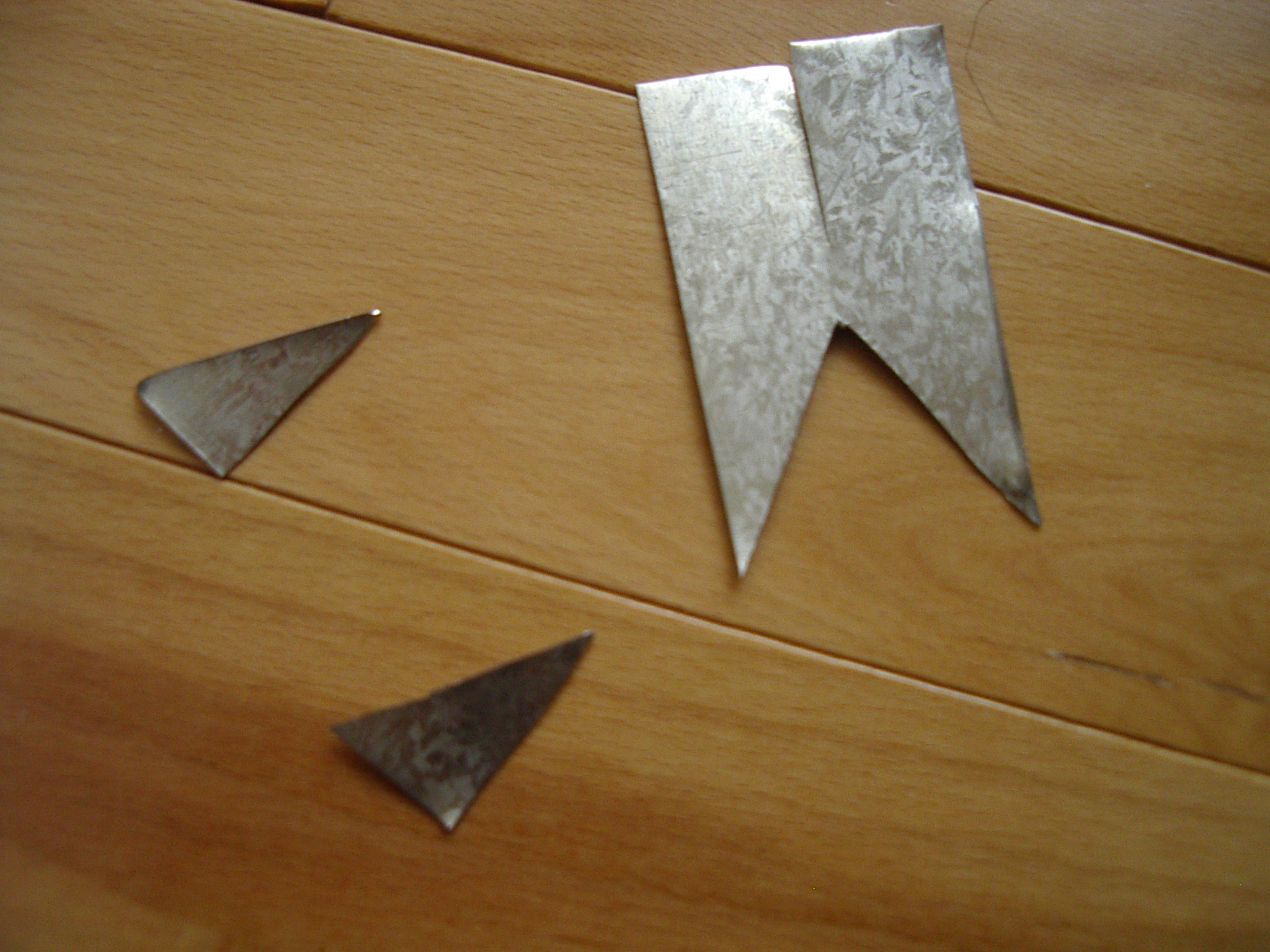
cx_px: 635
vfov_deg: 37.7
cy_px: 476
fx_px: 1394
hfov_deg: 49.0
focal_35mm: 38
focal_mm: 5.8
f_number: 2.6
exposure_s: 1/50
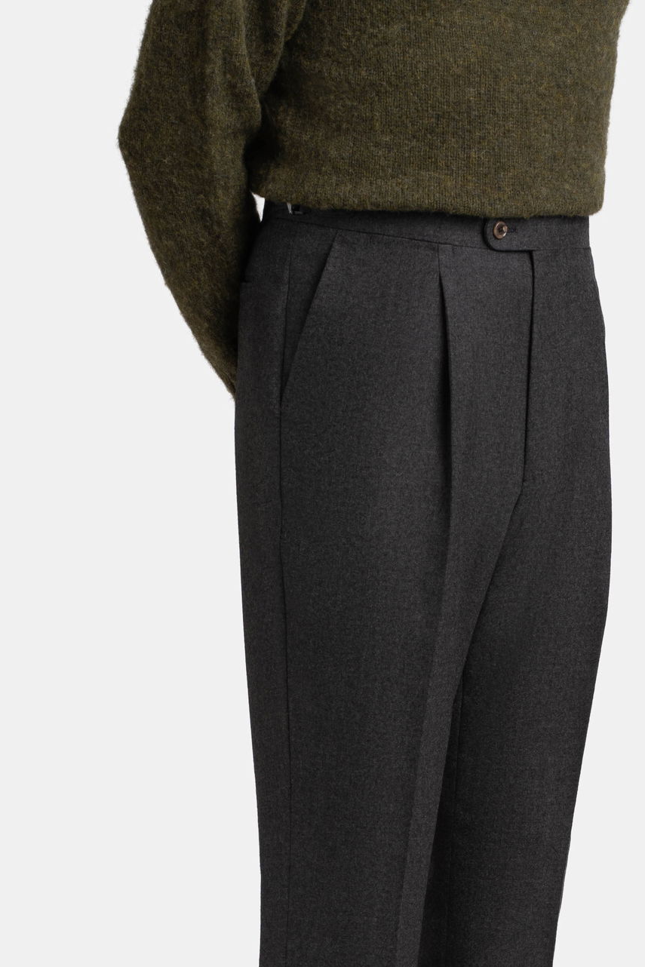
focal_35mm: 161
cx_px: 433
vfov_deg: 12.7
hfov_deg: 8.5
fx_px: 4325
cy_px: 784
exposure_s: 1/125
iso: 100
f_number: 8
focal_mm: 86
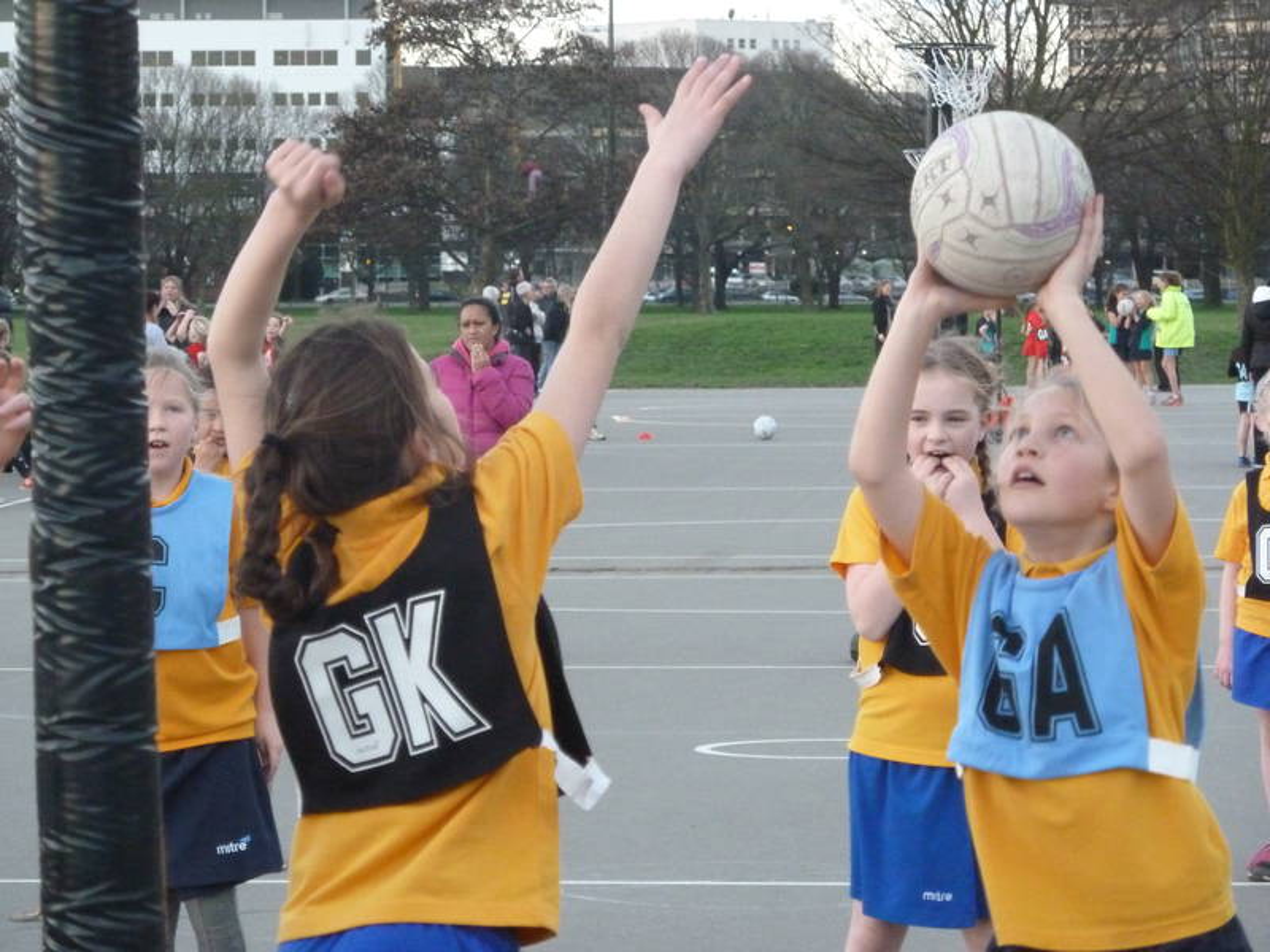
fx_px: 6200
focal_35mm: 169
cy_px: 476
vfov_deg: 8.8
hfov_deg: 11.7
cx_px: 635
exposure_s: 1/125
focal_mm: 27.8
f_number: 4.5
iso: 800
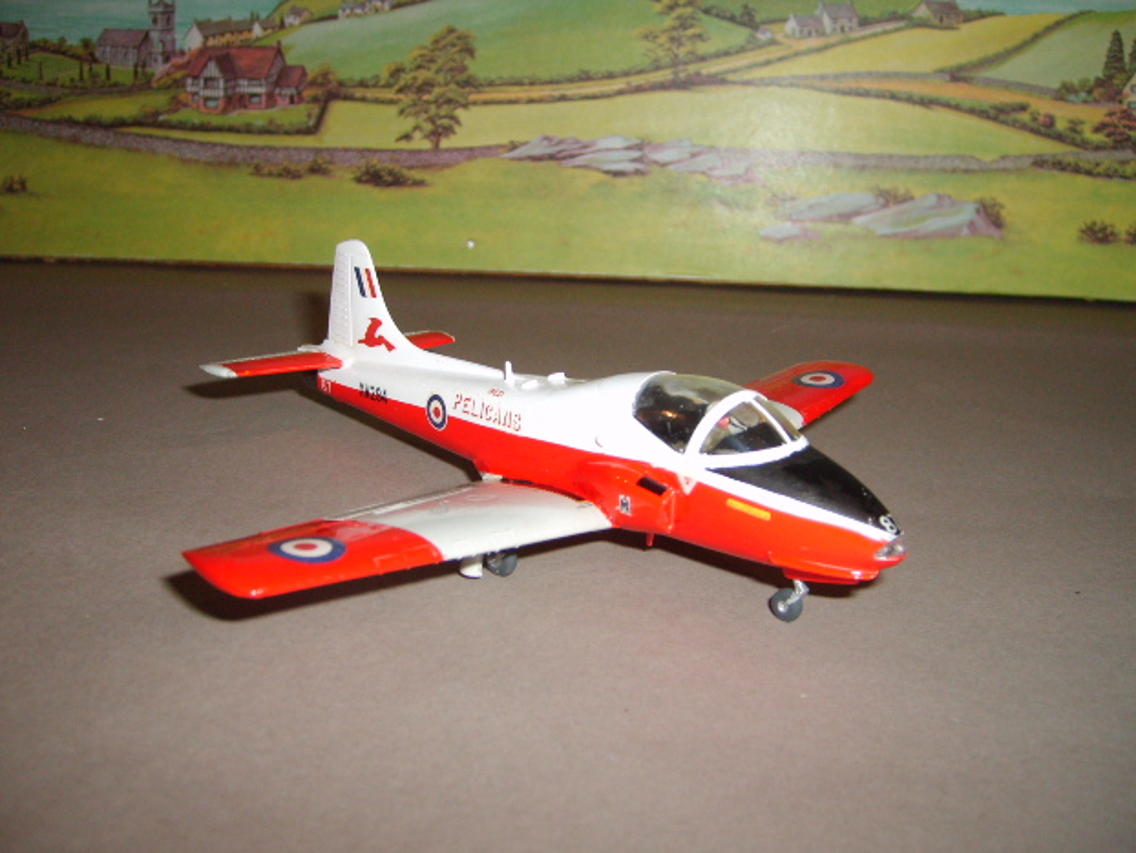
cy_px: 427
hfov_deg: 51.3
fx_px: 1182
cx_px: 566
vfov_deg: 39.7
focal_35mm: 36
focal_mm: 5.8
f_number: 2.8
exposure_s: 1/45
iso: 100
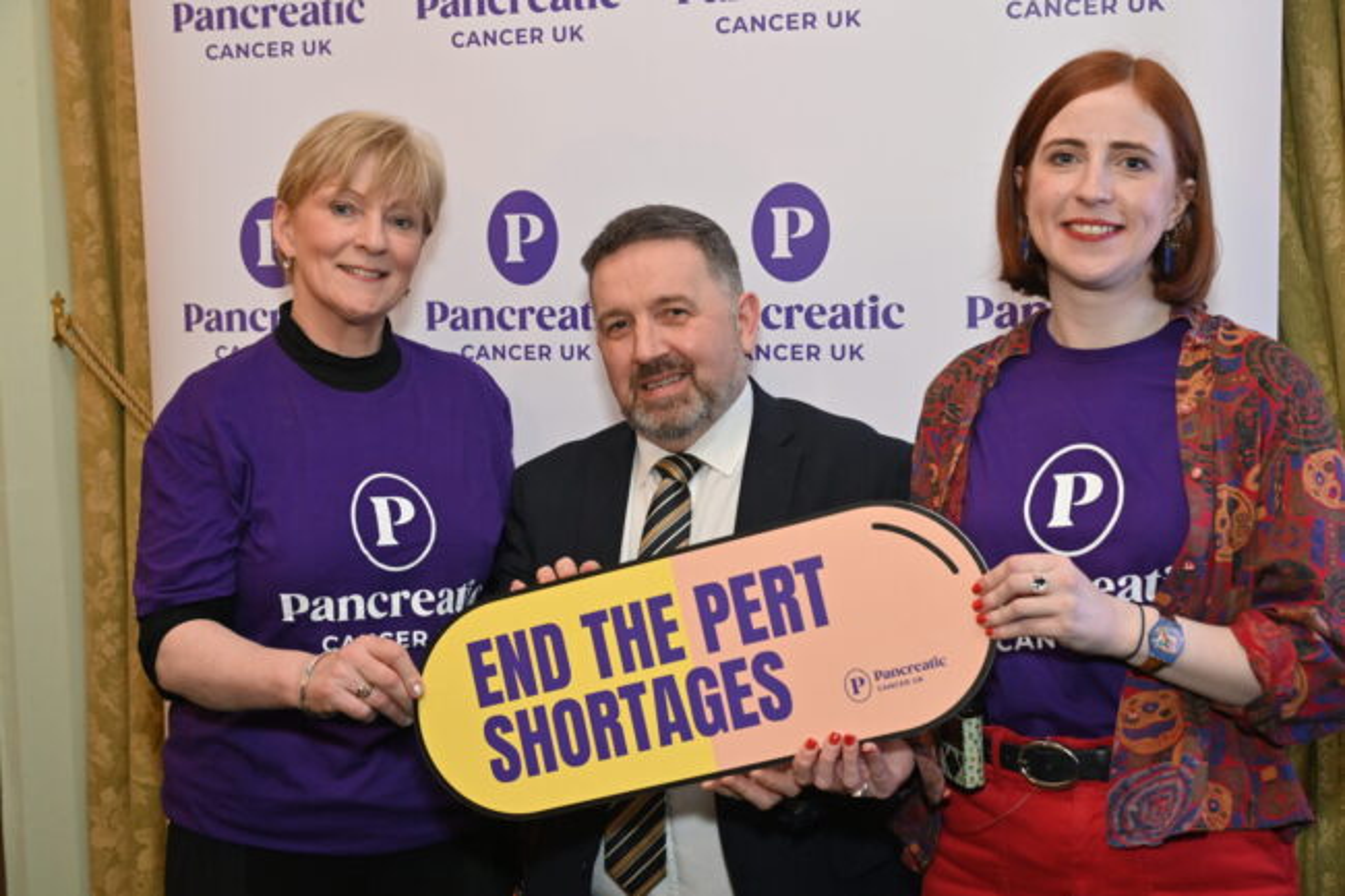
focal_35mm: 52
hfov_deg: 38.2
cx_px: 672
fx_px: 1942
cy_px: 448
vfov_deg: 26.0
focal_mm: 52
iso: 1600
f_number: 5.6
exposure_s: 1/60
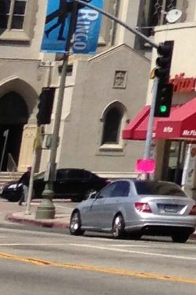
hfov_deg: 5.4
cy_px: -526
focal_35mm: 232
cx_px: 667
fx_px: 1898
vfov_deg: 7.9
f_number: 2.4
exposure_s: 1/2358
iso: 50
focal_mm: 4.13
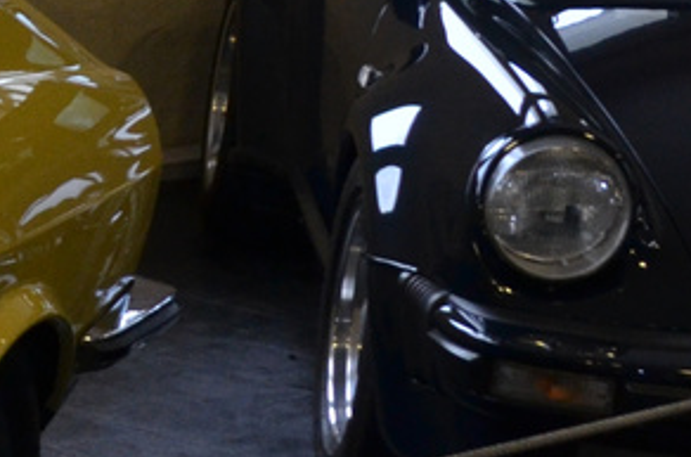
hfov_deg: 8.9
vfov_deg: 6.8
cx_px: -1156
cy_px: 355
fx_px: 3848
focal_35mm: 201
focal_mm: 24
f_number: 4
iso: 720
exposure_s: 1/60
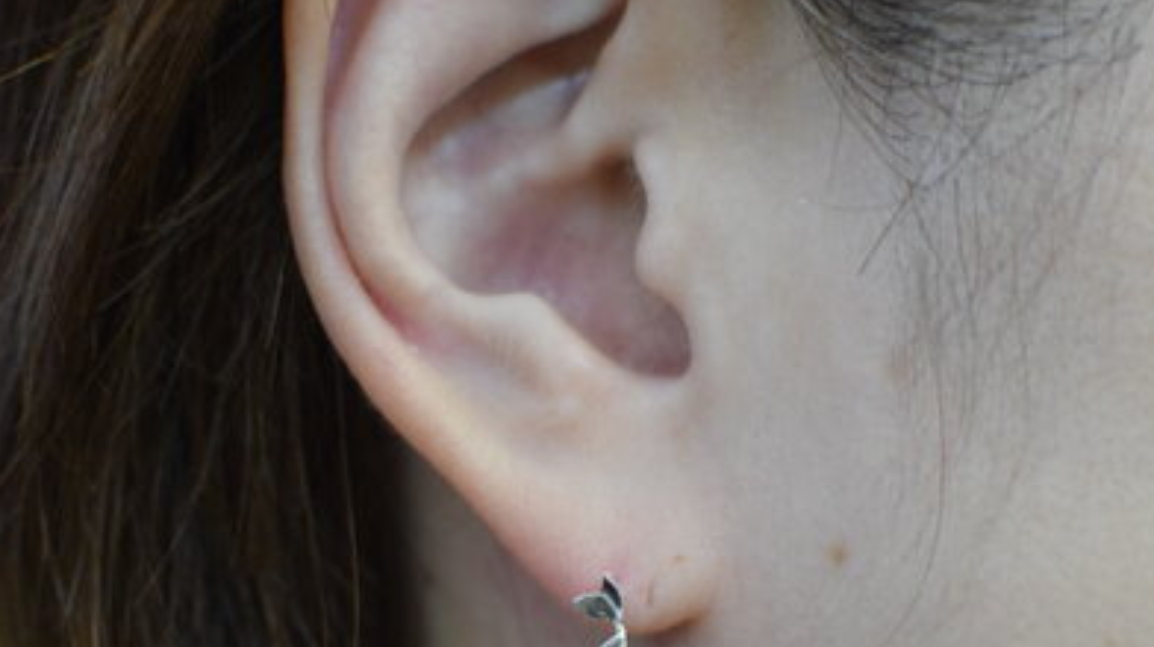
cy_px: 618
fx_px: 2748
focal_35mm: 90
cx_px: 583
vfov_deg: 13.3
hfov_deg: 23.7
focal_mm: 35
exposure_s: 1/125
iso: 3200
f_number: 3.2
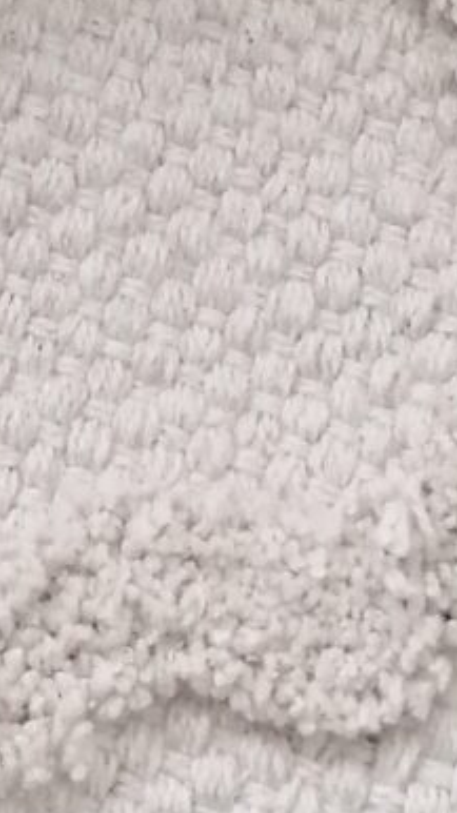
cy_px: -1022
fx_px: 3362
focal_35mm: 156
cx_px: -289
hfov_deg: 7.6
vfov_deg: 11.7
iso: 320
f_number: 1.8
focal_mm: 4.75
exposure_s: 1/25
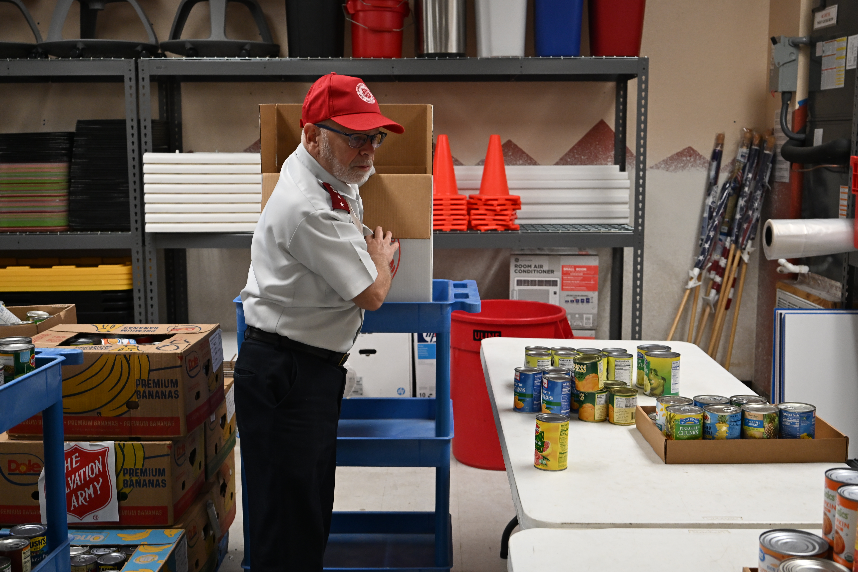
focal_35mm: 44
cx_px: 429
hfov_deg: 44.5
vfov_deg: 30.5
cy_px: 286
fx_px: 1049
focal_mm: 44
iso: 2200
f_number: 6
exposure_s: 1/125
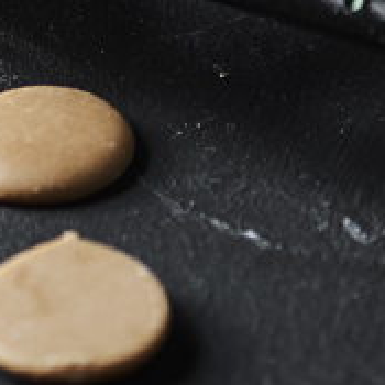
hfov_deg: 1.9
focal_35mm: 917
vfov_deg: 1.9
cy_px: -979
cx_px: -209
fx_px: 11539
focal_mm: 105
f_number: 5.6
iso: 100
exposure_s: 1/15
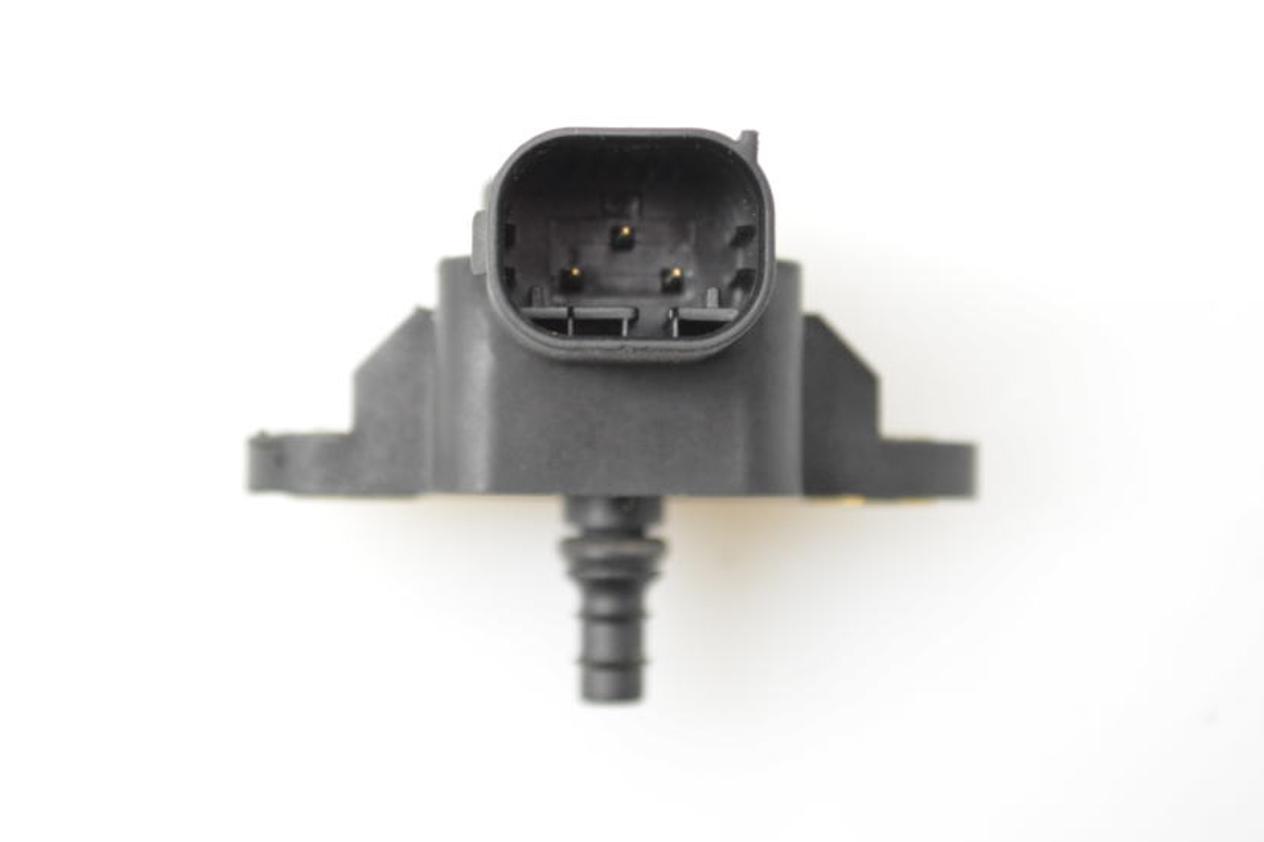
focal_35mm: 103
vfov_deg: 13.3
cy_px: 320
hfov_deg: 19.9
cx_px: 620
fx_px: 3602
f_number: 5.6
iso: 2000
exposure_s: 1/125
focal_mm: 55
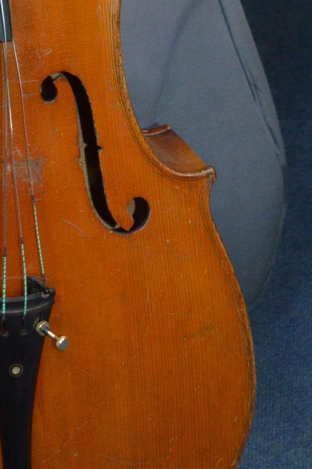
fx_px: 1429
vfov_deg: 17.4
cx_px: -55
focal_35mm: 110
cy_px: -152
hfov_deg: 12.2
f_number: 3.8
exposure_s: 1/60
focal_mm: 21
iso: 1400
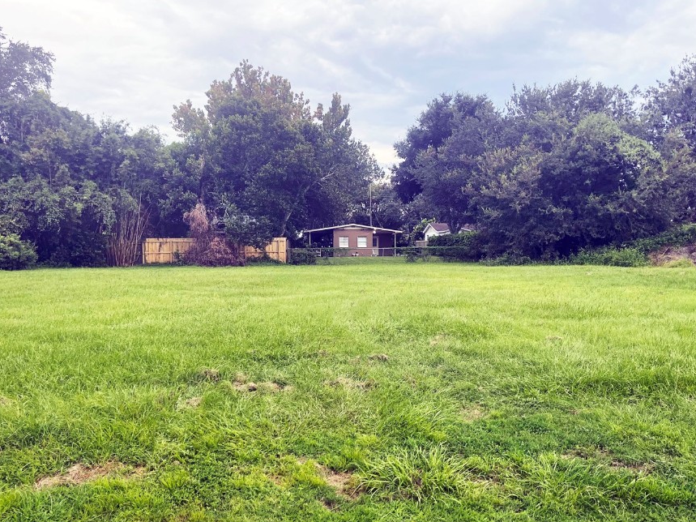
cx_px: 374
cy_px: 272
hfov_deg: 58.3
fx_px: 623
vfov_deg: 45.4
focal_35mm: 31
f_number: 1.6
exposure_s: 1/391
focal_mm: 5.1
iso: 32
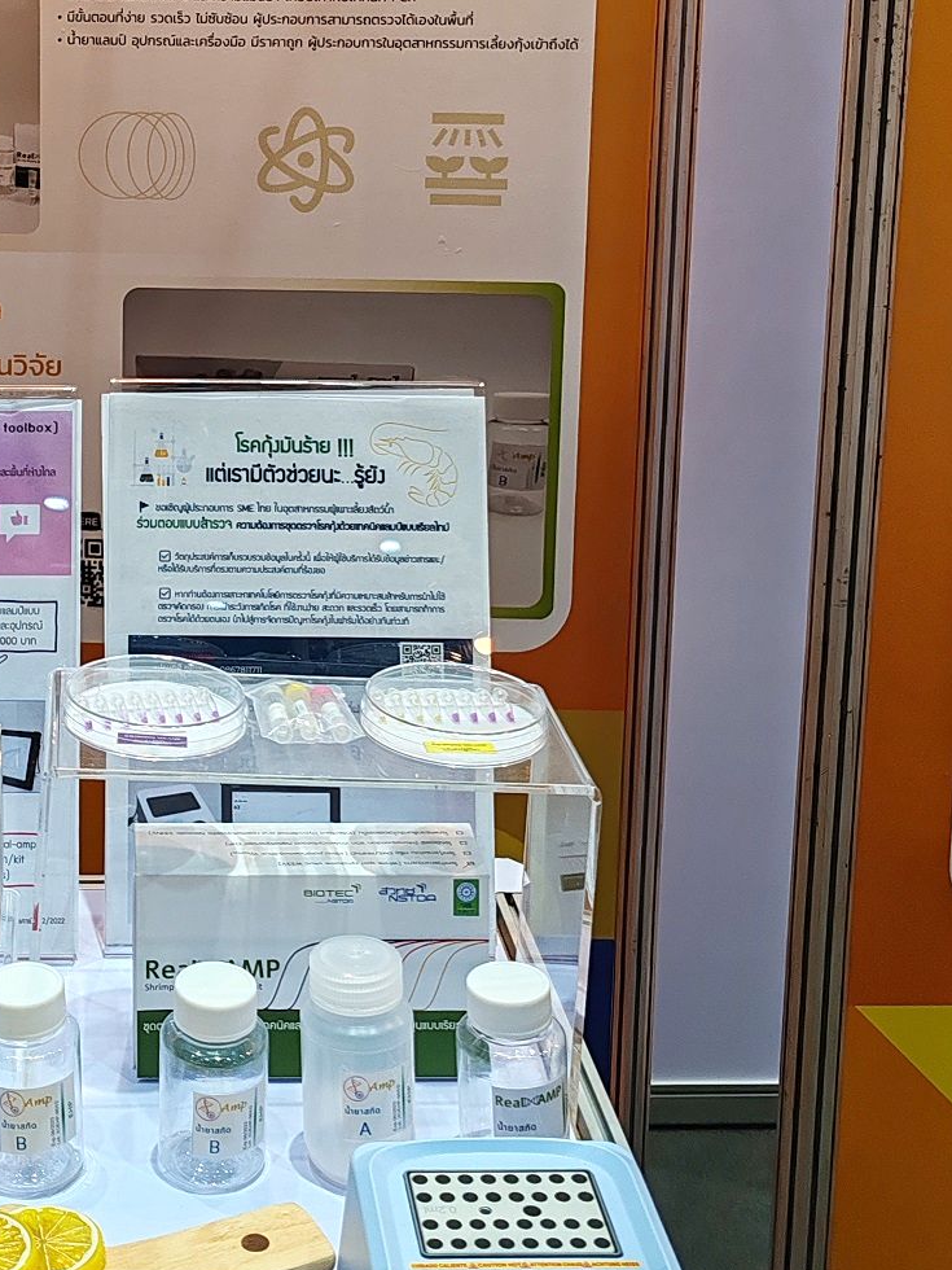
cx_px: 139
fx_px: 2053
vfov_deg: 32.9
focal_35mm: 56
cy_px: 175
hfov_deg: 25.5
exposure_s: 1/100
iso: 400
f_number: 1.9
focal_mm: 6.12
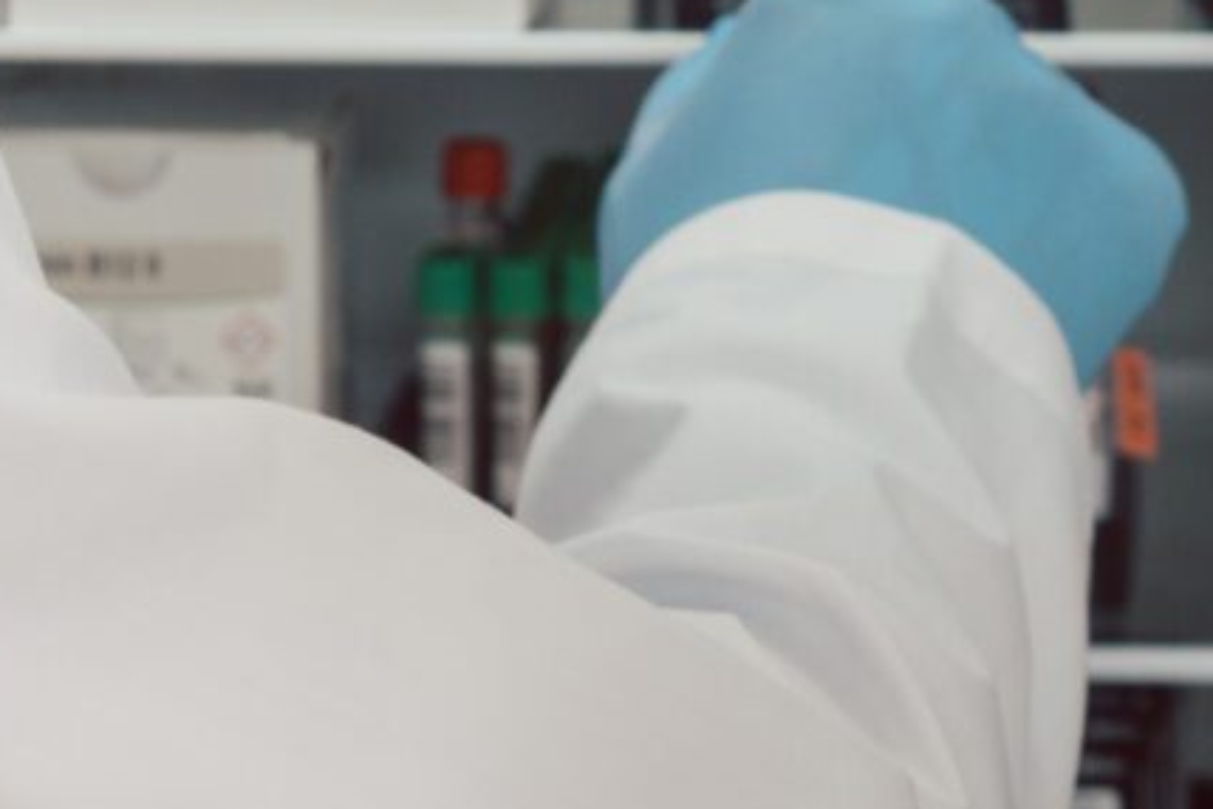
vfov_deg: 8.1
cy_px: -362
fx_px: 5627
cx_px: 376
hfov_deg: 12.3
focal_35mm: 167
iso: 800
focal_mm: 35
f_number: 4
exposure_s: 1/100
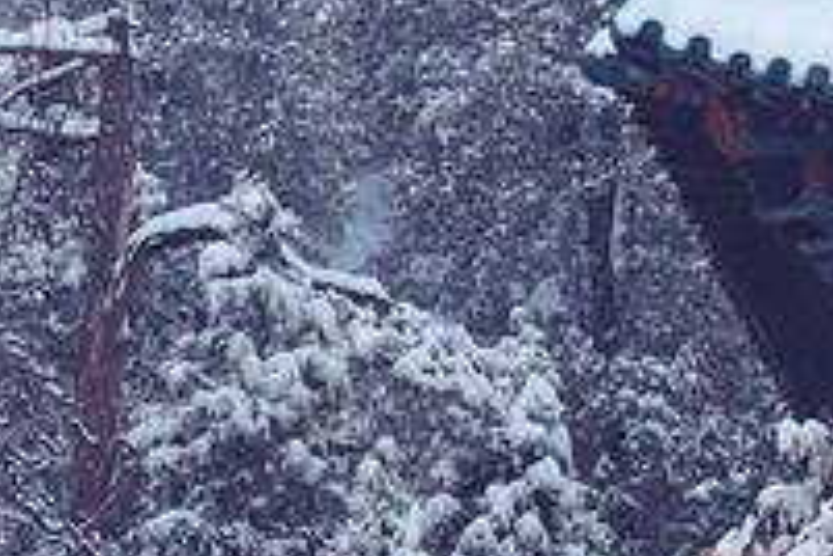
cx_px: 1815
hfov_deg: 6.9
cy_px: -118
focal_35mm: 287
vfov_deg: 4.8
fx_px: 6640
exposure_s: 1/10
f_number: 11
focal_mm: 48
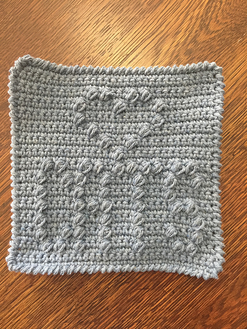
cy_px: 164
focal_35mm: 29
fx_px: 276
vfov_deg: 61.7
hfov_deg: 48.2
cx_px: 124
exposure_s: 1/15
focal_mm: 4.15
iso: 80
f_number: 2.2
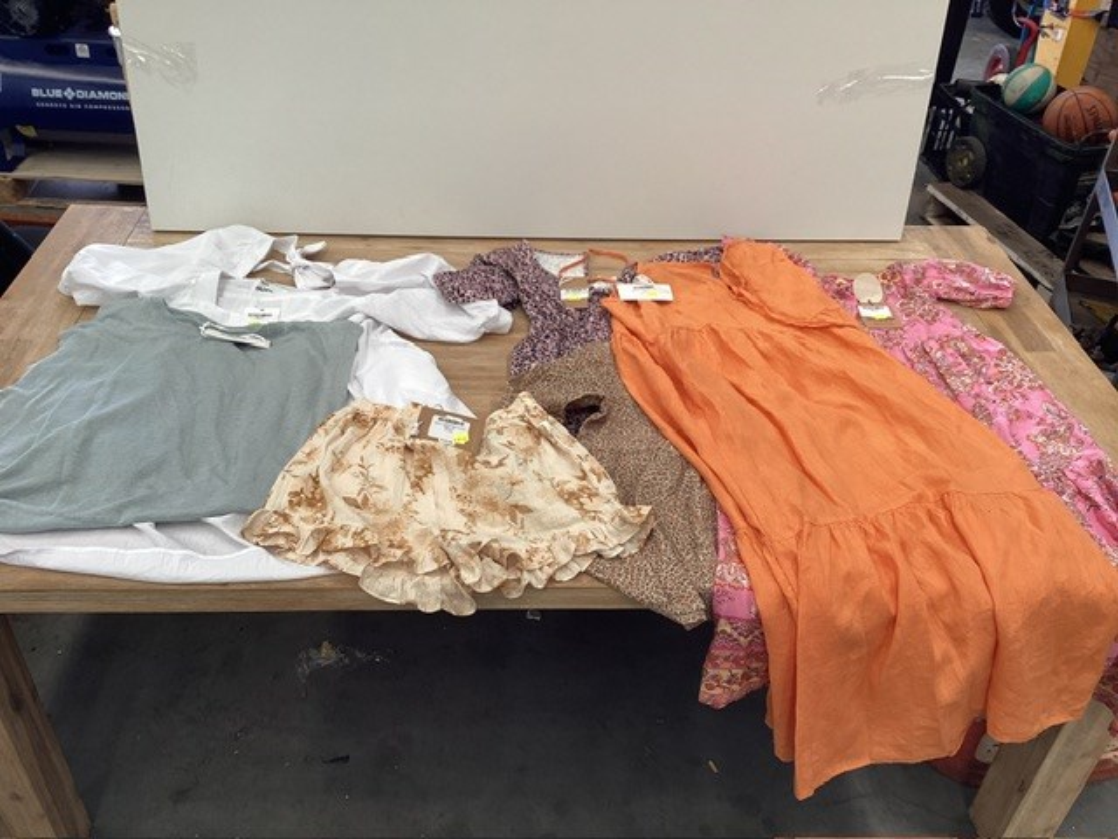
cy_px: 420
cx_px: 559
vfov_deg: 45.4
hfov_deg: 58.4
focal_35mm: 31
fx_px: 1001
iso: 64
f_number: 2.4
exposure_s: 1/100
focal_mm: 3.3
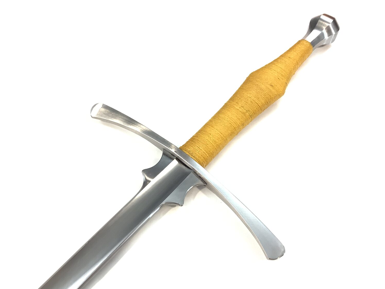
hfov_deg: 56.8
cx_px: 198
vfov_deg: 44.2
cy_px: 147
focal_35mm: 32
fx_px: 356
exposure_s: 1/60
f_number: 2.4
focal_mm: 3.3
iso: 250
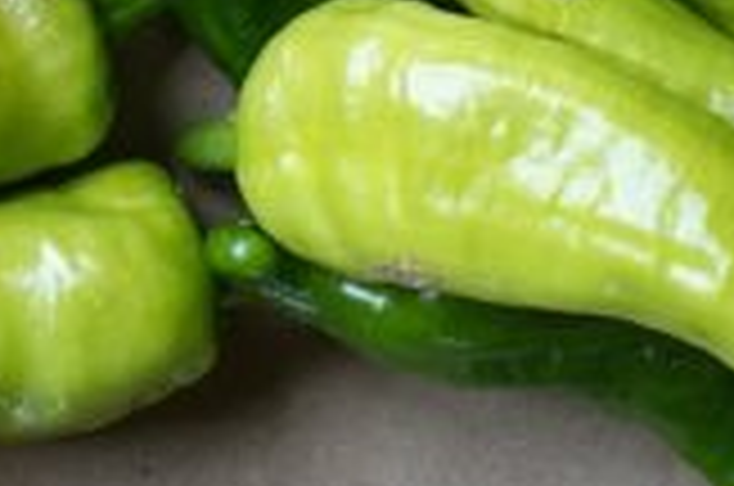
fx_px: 3215
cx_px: -126
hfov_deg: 12.7
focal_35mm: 158
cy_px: -542
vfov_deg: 8.2
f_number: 2.8
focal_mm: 8.8
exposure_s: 1/40
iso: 125
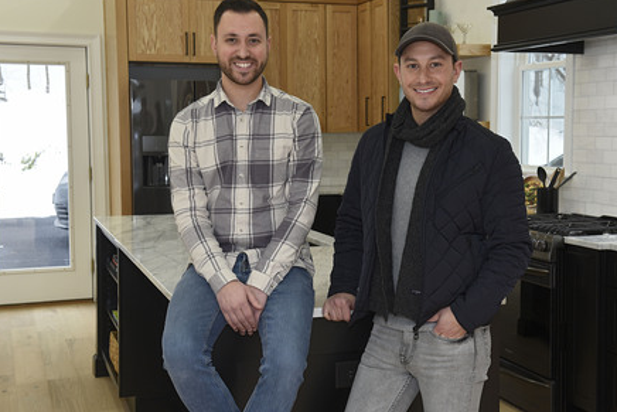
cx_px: 338
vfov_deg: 24.6
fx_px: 943
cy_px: 195
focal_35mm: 55
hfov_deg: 36.2
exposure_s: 1/60
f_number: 8
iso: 800
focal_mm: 48
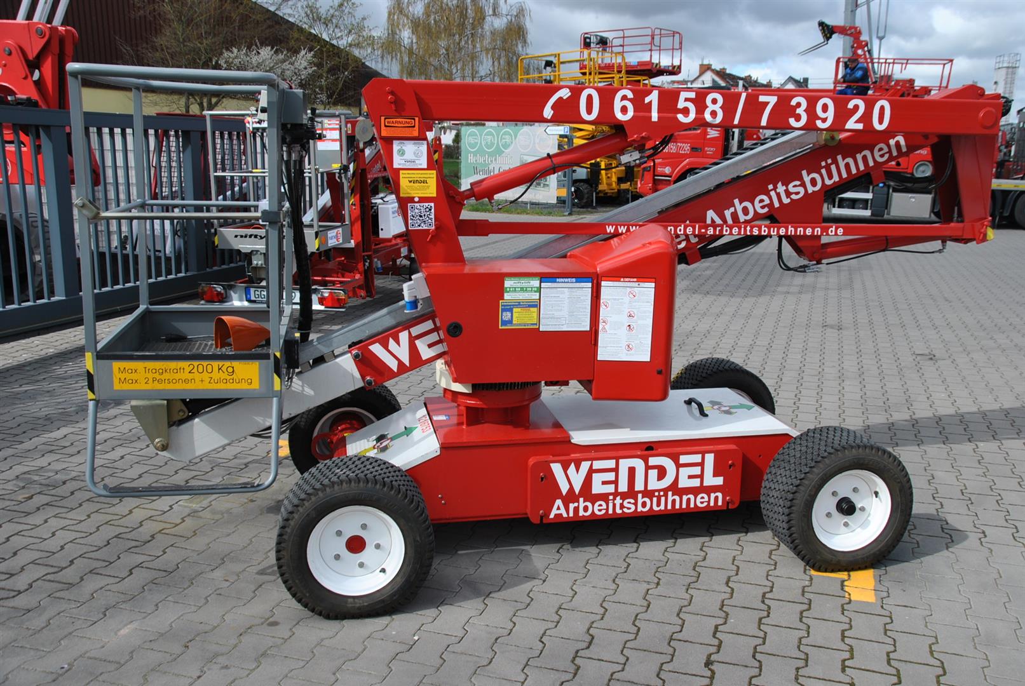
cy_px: 343
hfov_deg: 57.2
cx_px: 512
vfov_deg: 40.1
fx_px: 941
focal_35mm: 33
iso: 100
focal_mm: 22
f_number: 7.1
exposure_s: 1/200
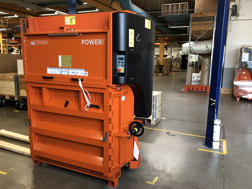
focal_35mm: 29
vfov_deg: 48.2
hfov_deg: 61.7
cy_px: 94
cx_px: 125
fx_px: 211
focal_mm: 4
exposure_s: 1/25
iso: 40
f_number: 1.8
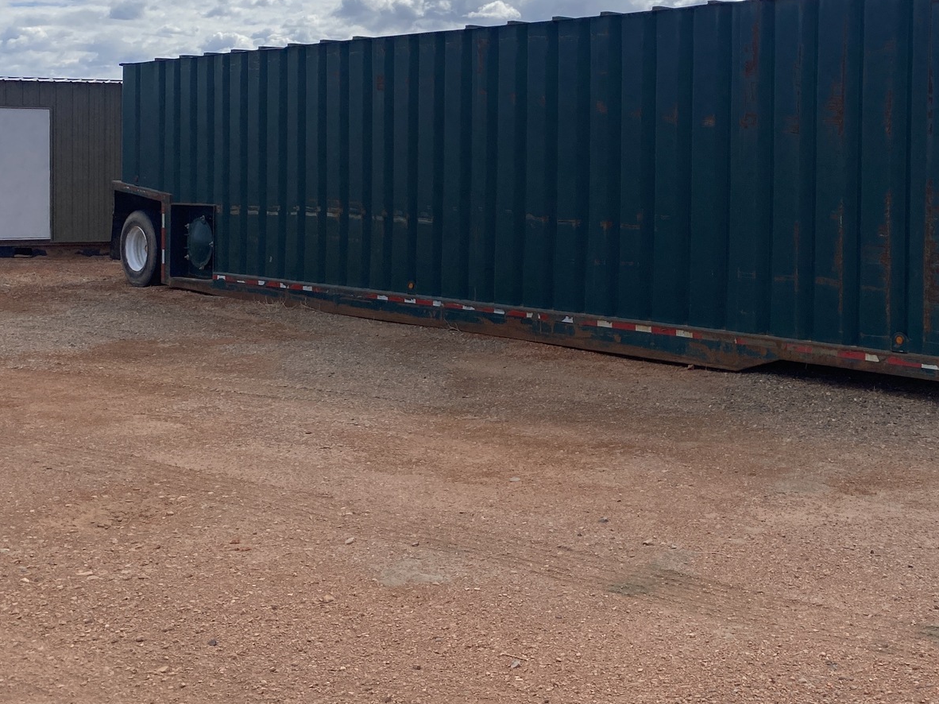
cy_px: 207
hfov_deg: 41.8
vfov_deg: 32.4
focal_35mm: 44
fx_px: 1193
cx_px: 691
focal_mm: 4.25
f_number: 1.8
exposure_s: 1/6061
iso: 32
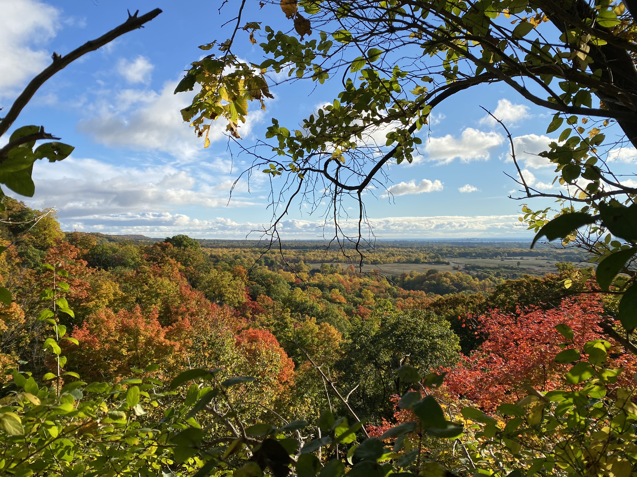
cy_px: 238
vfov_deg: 53.1
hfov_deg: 67.3
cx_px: 318
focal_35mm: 26
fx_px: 478
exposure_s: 1/3497
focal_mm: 4.25
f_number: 1.8
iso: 32
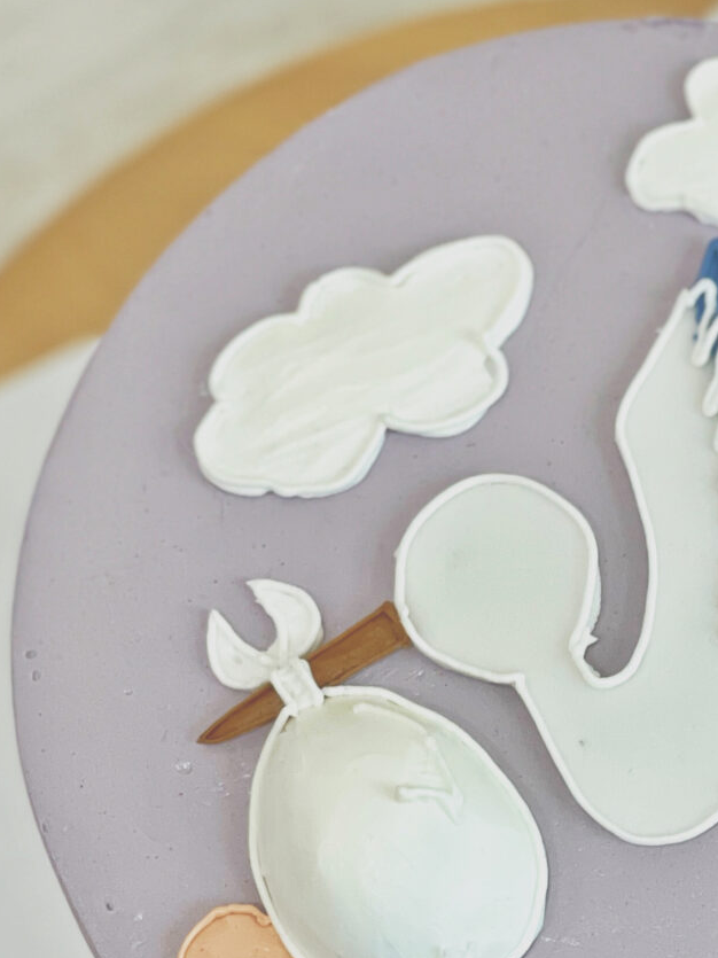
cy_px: 723
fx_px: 4343
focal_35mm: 157
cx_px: 684
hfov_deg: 9.4
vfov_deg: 12.5
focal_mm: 7.5
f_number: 2.2
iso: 64
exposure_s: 1/100
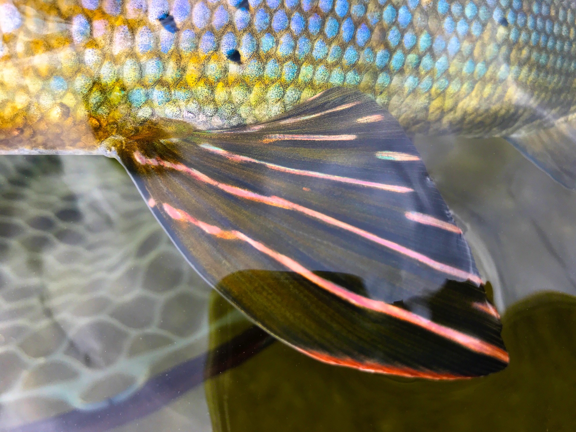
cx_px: 288
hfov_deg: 63.4
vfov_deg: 49.7
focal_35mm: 28
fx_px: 466
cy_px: 216
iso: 20
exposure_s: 1/445
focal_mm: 3.99
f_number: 1.8
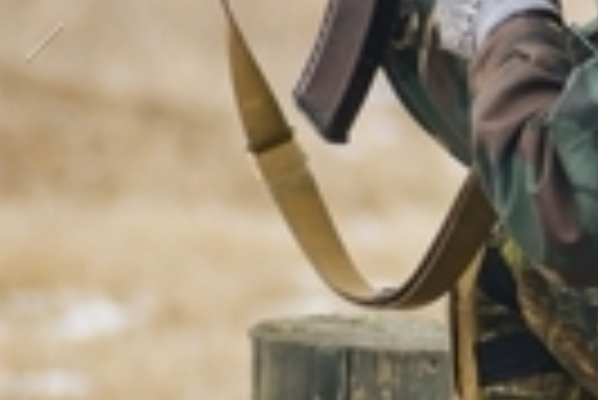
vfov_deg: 1.0
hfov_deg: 1.5
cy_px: -18
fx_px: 22133
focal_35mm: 1331
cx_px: 967
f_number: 6.3
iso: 400
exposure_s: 1/320
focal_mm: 300
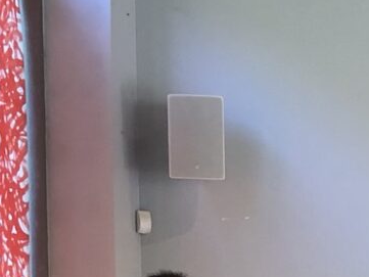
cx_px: 652
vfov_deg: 9.2
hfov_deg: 11.8
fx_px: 1653
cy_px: 486
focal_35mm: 155
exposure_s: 1/33
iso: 40
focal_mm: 3.99
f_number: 1.8
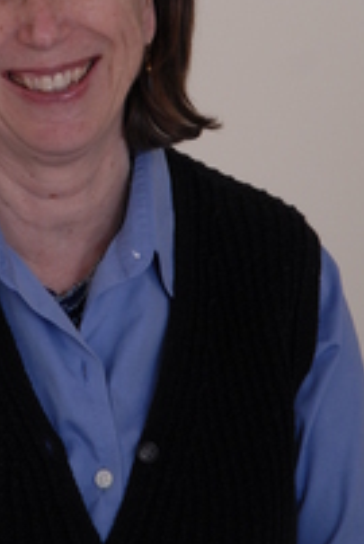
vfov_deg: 9.8
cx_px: 57
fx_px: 3149
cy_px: 22
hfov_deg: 6.6
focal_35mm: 208
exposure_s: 1/90
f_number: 5
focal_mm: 70
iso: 400
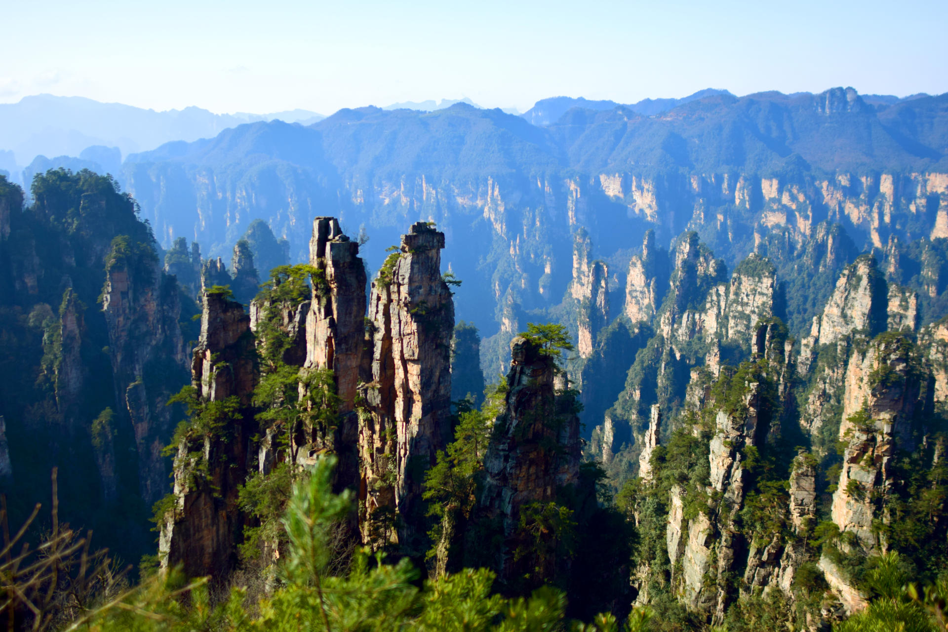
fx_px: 790
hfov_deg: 61.9
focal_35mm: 30
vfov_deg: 43.6
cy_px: 316
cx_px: 474
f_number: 1.8
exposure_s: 1/4000
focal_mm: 20
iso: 100
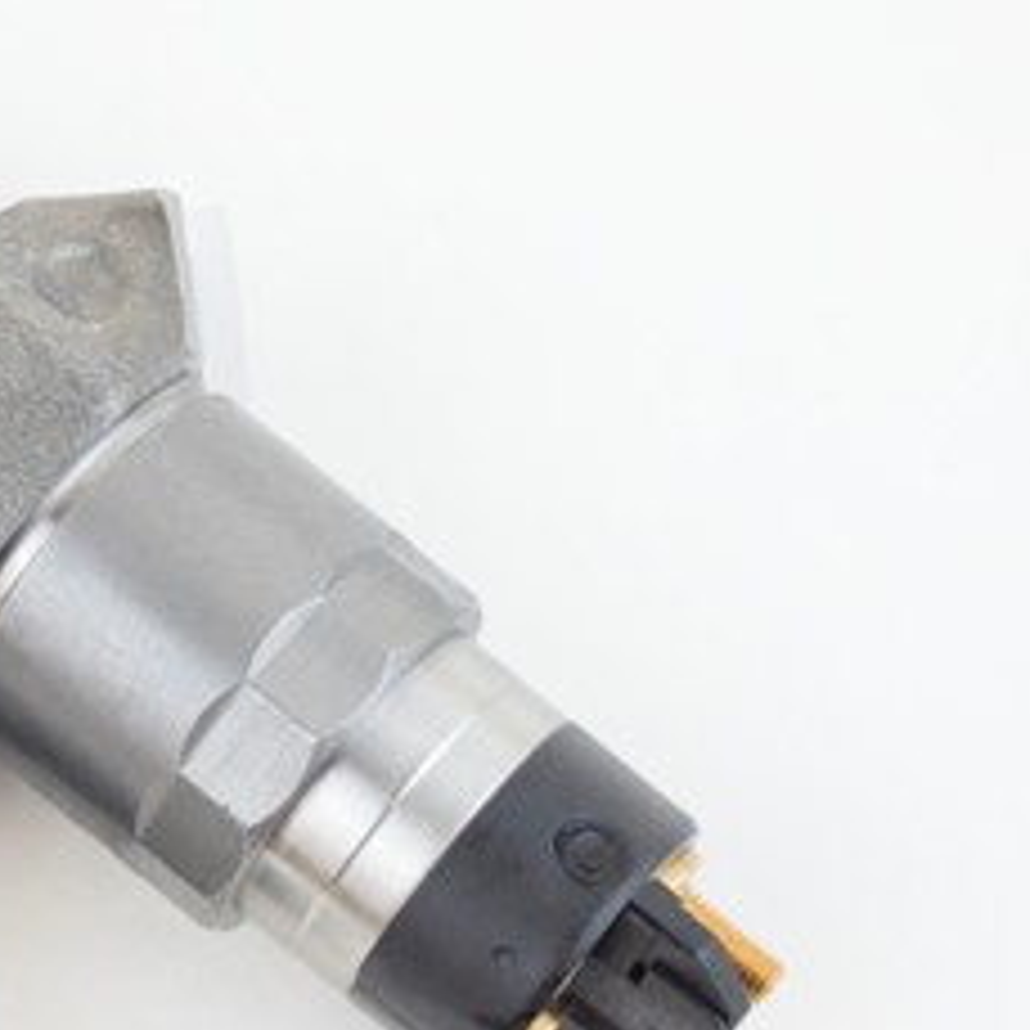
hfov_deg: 16.1
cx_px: 166
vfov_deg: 16.2
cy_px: 740
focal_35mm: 107
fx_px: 3602
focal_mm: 30
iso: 1400
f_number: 4.2
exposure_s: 1/60
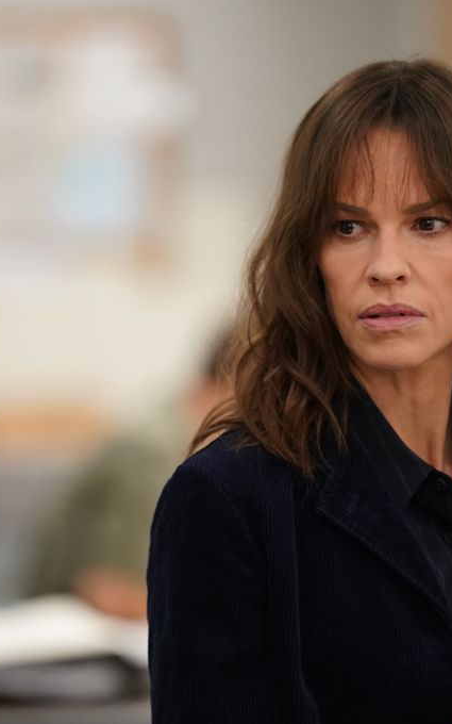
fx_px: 6051
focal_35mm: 307
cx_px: 206
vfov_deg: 6.8
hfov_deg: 4.3
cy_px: 361
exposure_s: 1/160
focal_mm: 200
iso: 3200
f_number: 2.8
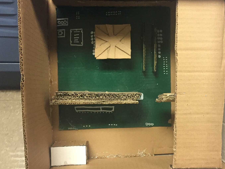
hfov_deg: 45.6
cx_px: 133
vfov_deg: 35.1
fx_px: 267
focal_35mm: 41
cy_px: 86
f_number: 2.2
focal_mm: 4.15
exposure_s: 1/30
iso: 250
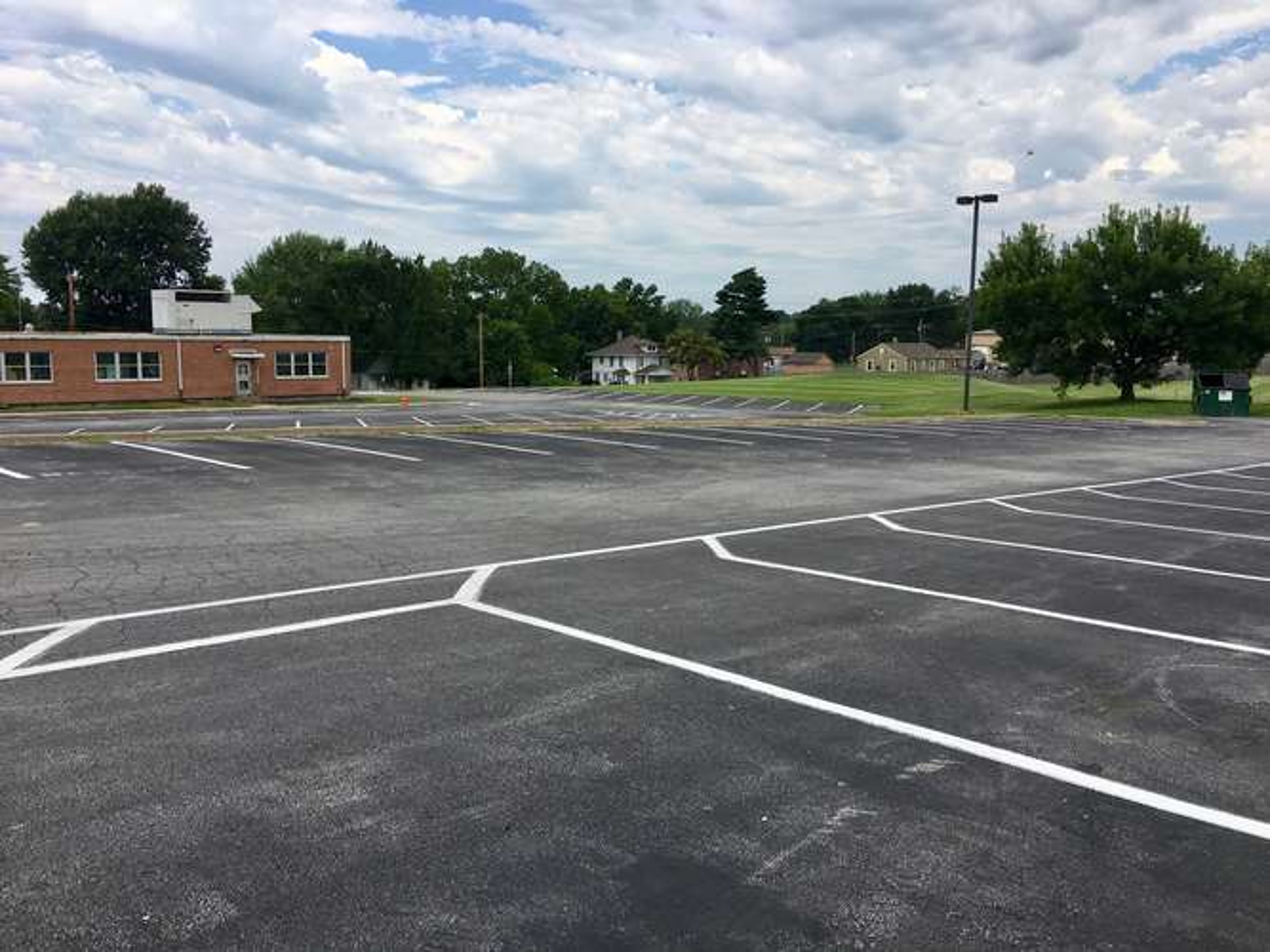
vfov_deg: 48.2
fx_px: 1064
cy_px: 476
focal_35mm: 29
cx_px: 635
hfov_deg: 61.7
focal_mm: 4.15
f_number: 2.2
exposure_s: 1/1672
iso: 25
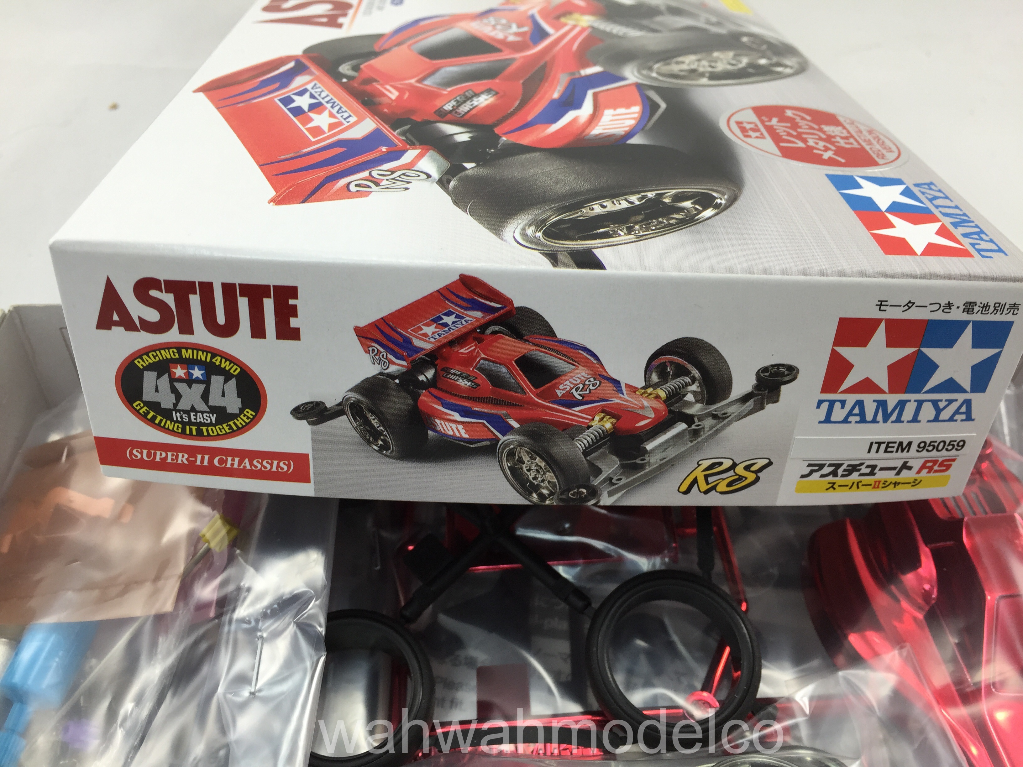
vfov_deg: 48.2
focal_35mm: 29
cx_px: 512
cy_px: 384
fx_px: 857
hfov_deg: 61.7
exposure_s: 1/50
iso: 32
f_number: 2.2
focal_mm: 4.15
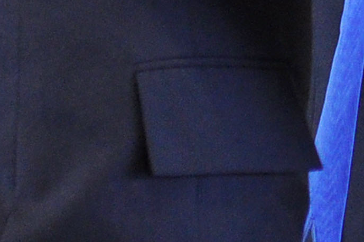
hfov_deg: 3.1
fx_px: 6596
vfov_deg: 2.1
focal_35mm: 653
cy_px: -437
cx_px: 698
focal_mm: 70
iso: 400
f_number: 3.5
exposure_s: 1/200
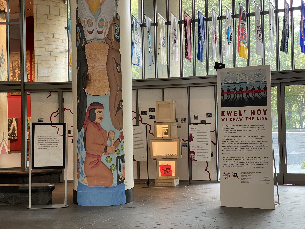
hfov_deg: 36.8
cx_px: 152
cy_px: 114
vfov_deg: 28.0
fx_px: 458
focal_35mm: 52
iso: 100
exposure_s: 1/60
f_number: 2
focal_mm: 6
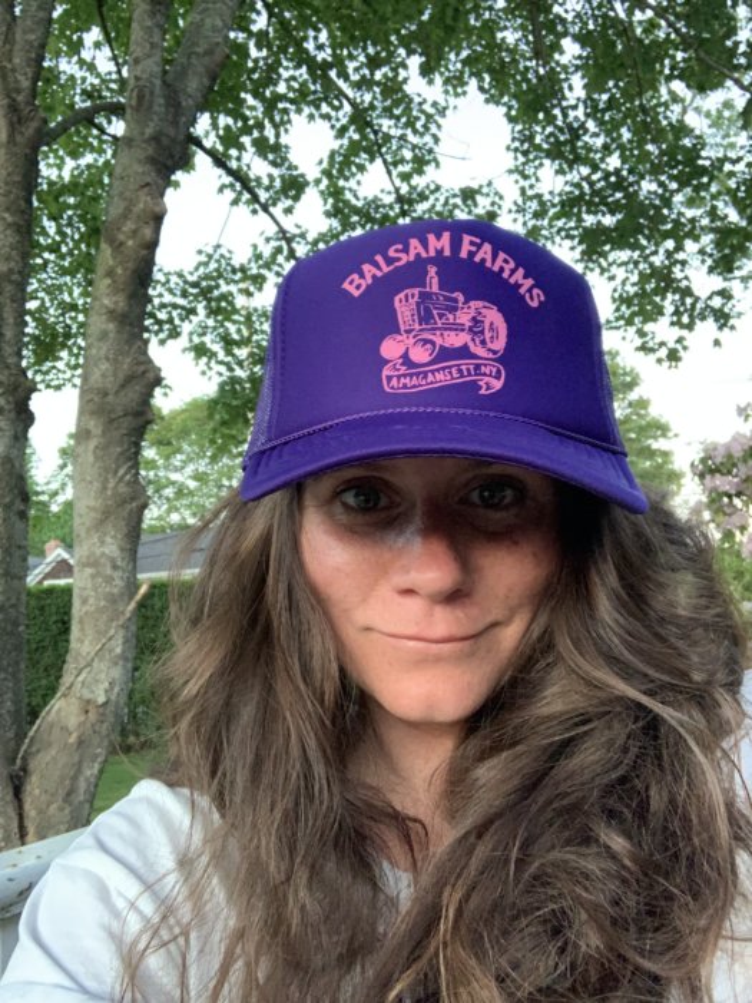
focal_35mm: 32
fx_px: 927
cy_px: 502
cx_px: 376
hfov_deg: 44.2
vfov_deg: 56.8
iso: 320
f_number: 2.2
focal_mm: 2.87
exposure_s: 1/34
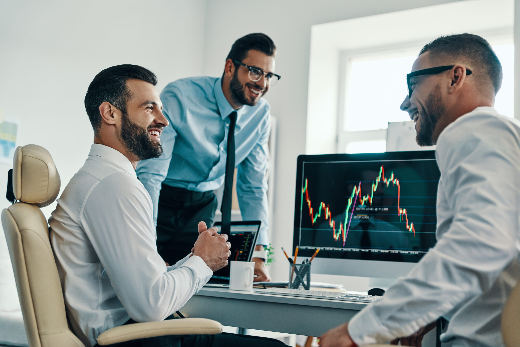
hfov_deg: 39.6
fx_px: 722
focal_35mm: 50
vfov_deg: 27.0
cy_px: 174
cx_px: 260
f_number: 3.2
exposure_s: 1/200
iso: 800
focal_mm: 50
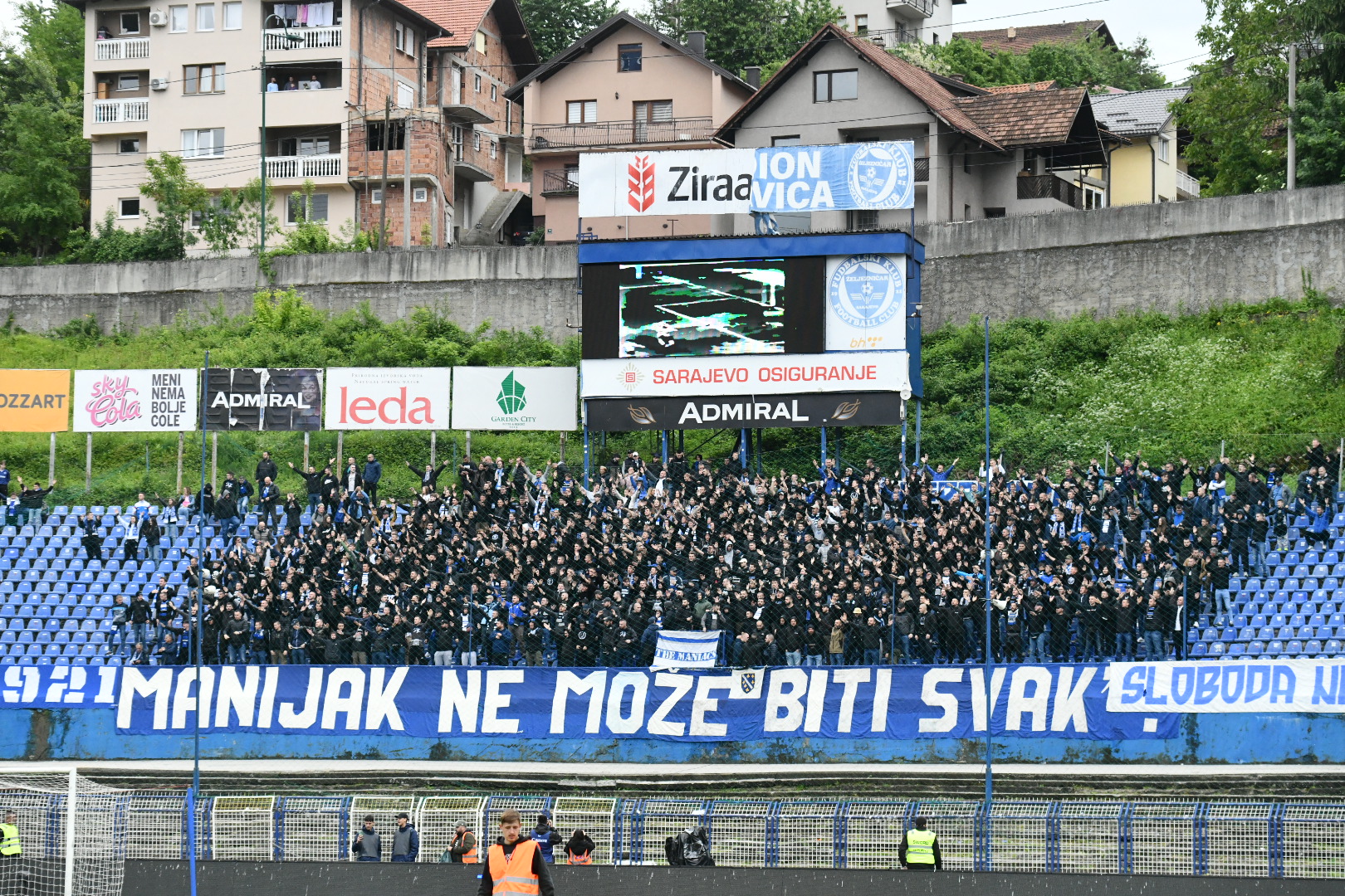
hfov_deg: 19.5
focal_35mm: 105
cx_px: 672
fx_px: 3923
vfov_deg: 13.0
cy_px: 448
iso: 3200
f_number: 4
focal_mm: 105
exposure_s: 1/3200
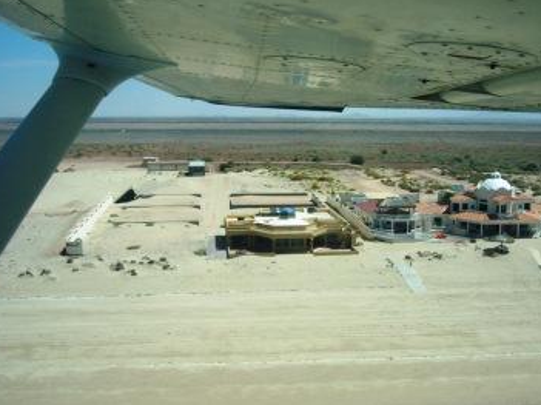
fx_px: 719
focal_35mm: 46
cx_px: 328
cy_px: 251
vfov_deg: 31.4
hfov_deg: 41.0
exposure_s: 1/800
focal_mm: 7.5
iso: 80
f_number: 4.8
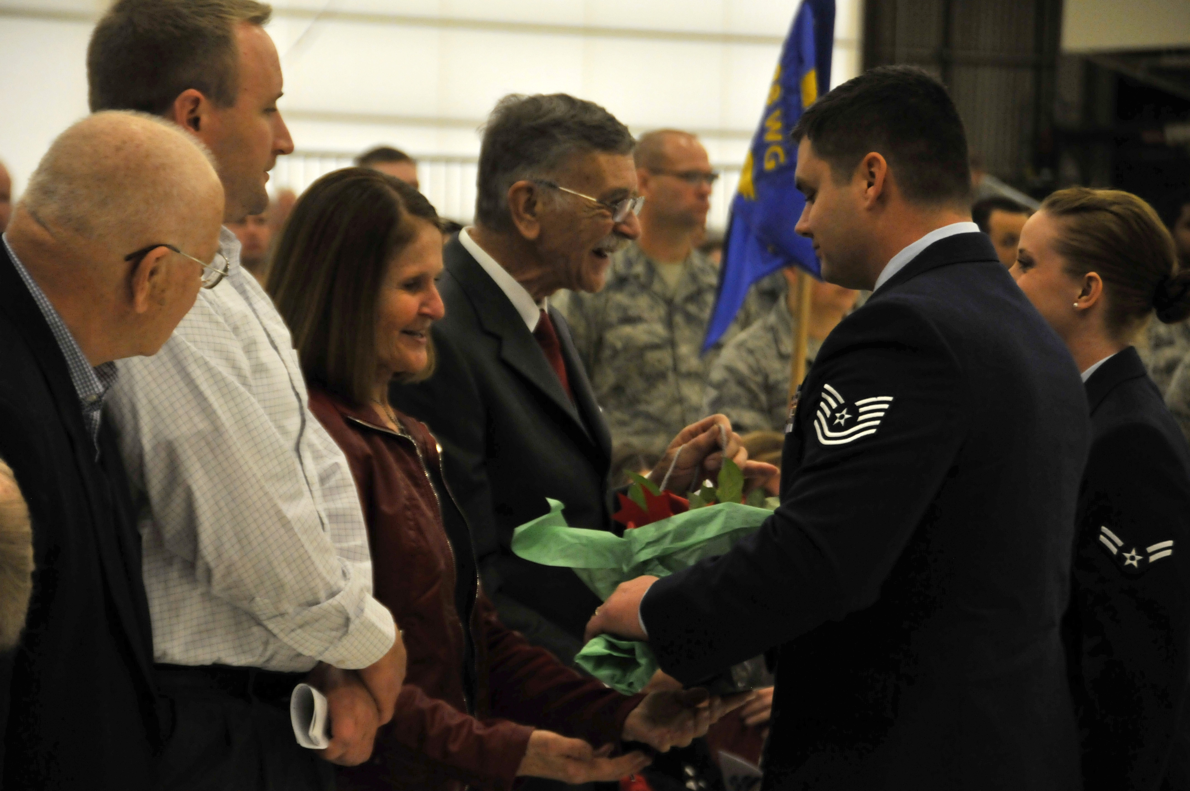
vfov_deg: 8.7
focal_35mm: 158
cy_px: 396
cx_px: 595
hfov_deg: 13.1
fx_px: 5200
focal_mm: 105
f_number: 5.6
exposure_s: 1/125
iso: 1000
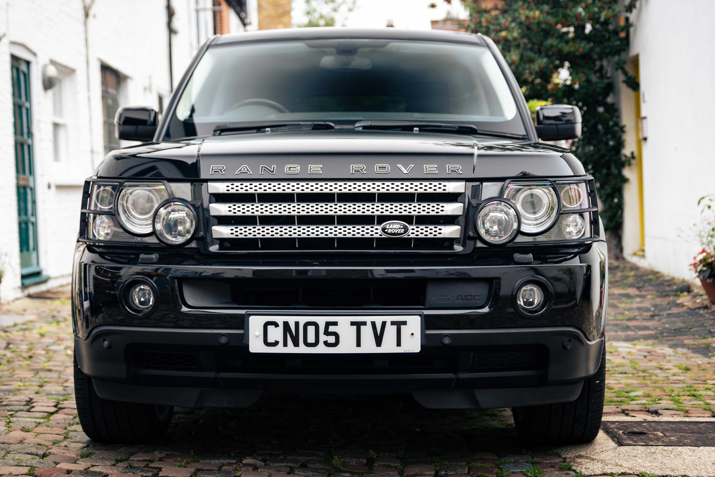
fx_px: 1192
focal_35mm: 60
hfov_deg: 33.4
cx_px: 349
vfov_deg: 22.6
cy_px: 229
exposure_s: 1/50
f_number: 2.8
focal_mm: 50
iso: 160
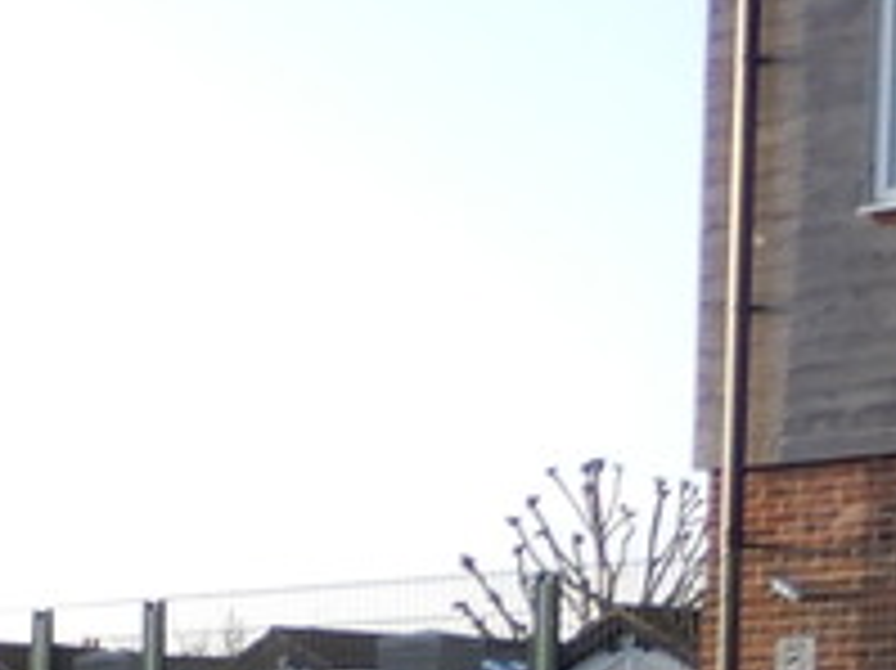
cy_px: 1174
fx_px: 3751
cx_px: -1013
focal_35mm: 145
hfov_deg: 11.9
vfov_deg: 9.7
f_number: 3.4
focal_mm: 4.3
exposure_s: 1/320
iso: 80
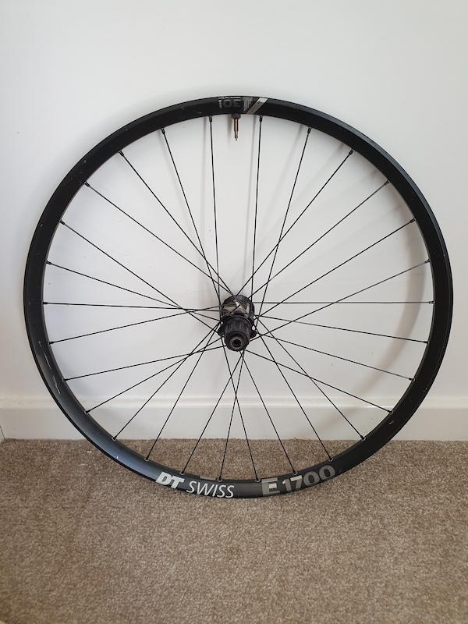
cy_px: 312
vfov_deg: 67.3
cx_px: 234
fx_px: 469
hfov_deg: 53.1
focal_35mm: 26
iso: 160
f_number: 2.4
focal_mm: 4.3
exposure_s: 1/50
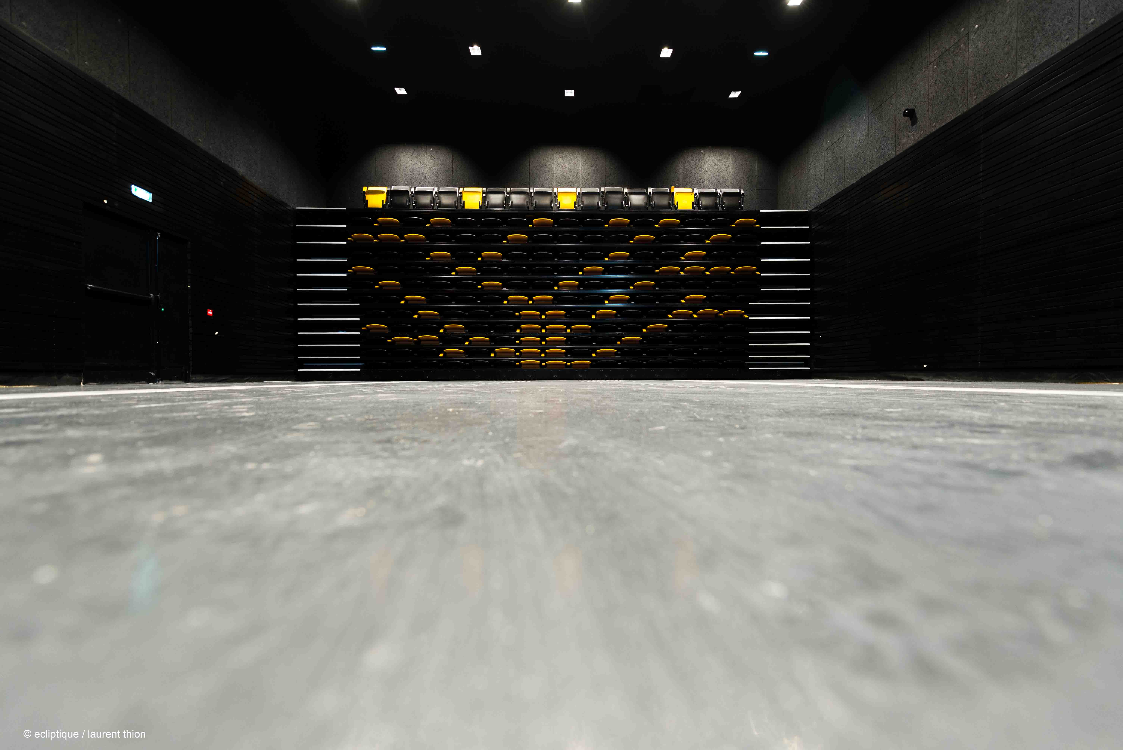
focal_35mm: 14
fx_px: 437
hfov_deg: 104.2
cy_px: 375
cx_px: 562
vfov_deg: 81.3
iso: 400
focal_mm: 14
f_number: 2.8
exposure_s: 1/15
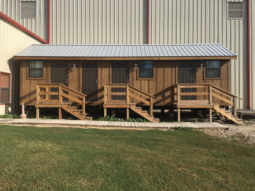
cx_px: 128
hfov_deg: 61.7
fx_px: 214
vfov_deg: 48.2
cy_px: 96
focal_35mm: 29
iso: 25
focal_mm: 4.15
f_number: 2.2
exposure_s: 1/1508
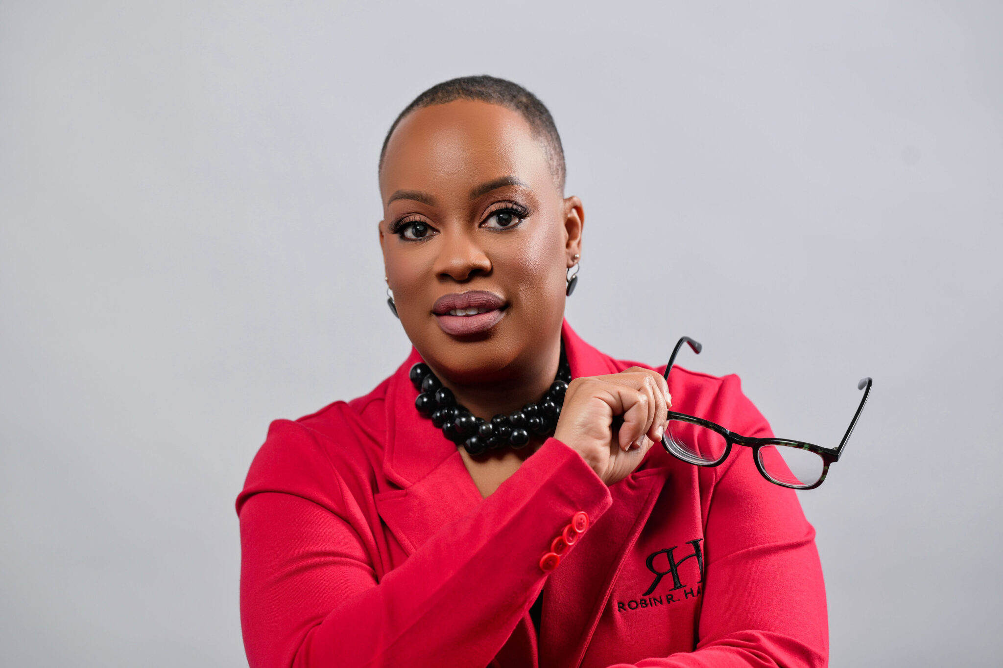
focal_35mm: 103
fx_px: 2869
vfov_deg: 13.3
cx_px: 502
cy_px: 334
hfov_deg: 19.8
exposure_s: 1/200
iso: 250
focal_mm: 103
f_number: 4
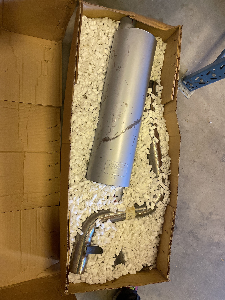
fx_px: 225
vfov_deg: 67.3
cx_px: 112
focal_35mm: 26
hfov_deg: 53.1
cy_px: 150
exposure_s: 1/50
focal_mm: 4.2
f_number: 1.6
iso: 160
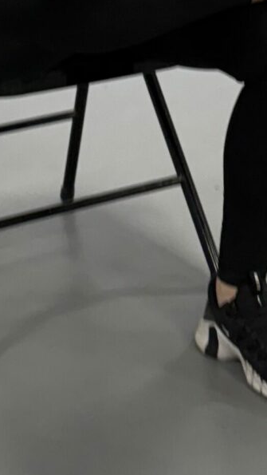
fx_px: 943
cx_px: 119
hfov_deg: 16.1
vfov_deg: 25.8
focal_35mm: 75
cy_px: -64
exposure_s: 1/100
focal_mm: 6.76
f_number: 1.78
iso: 200
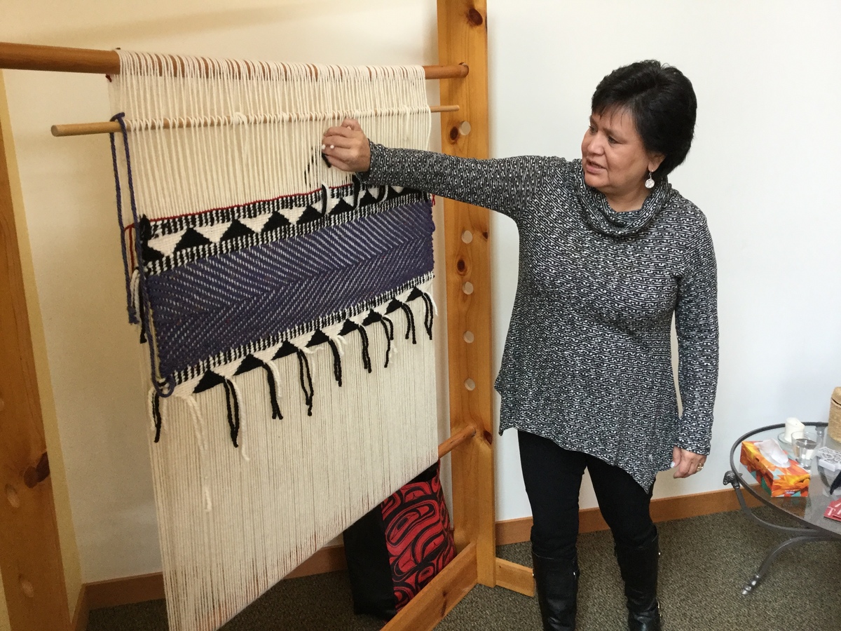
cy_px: 316
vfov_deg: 45.4
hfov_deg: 58.4
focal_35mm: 31
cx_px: 420
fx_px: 753
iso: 40
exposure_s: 1/30
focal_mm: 3.3
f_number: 2.4
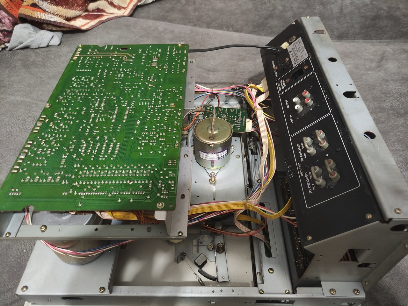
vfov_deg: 54.9
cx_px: 204
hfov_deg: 69.4
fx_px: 295
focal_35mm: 25
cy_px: 153
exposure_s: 1/20
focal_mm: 5.43
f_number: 1.89
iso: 1612
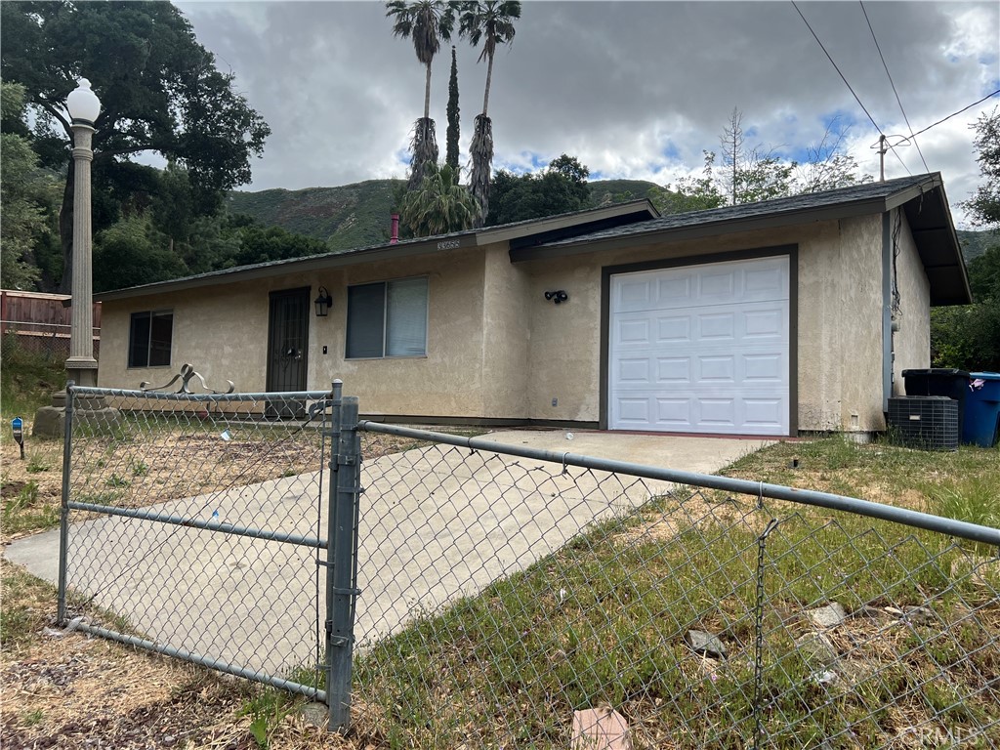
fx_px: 751
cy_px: 375
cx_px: 500
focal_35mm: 26
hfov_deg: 67.3
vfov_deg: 53.1
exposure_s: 1/2252
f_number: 1.5
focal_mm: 5.7
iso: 50
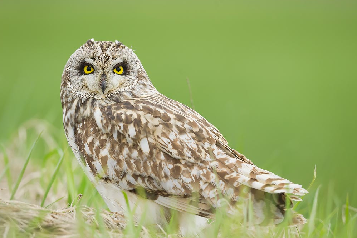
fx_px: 5961
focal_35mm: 601
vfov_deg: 2.3
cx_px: 166
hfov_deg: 3.4
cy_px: 127
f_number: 5.6
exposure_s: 1/3200
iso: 1000
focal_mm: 500
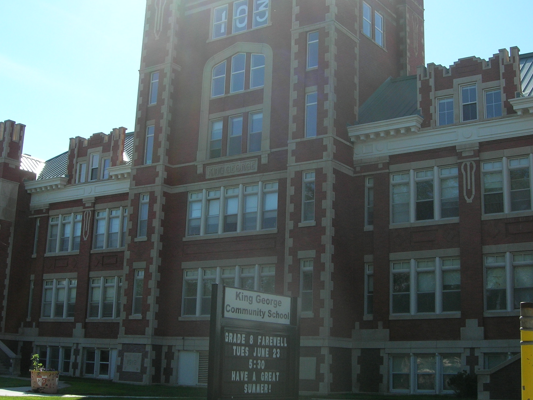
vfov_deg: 29.1
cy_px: 176
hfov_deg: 38.1
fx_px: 770
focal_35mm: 50
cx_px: 300
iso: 64
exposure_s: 1/443
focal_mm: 7.8
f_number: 4.8
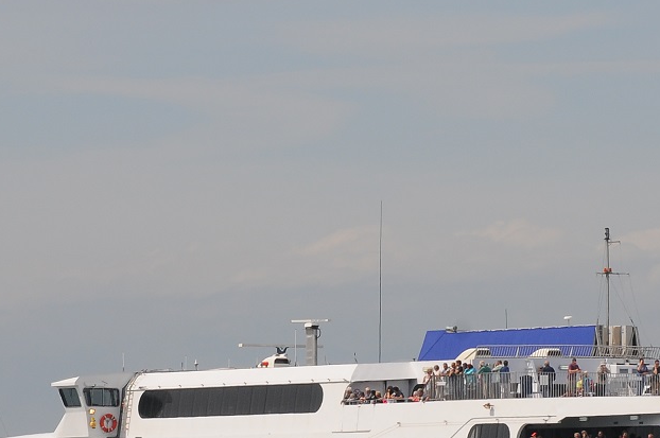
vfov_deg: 3.0
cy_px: 388
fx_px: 8331
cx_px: 464
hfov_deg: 4.5
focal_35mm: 455
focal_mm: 110
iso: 200
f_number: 11
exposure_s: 1/500
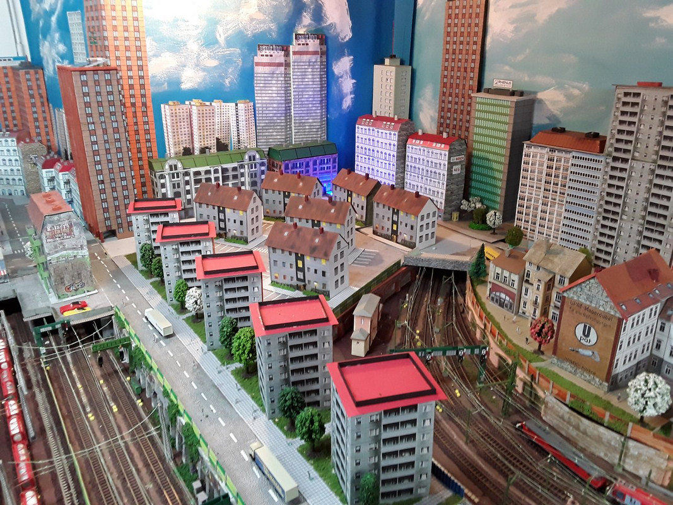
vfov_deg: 51.3
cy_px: 252
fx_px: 525
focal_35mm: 27
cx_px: 336
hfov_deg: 65.3
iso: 125
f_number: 1.9
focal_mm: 2.91
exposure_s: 1/33
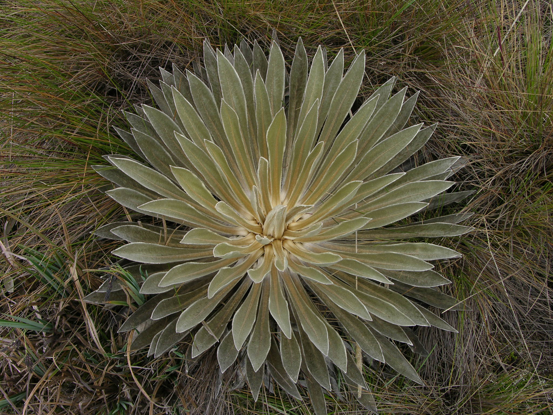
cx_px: 276
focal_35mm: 46
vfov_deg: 31.5
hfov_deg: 41.2
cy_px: 208
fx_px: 735
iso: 50
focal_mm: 11.6
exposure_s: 1/88.1
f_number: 5.9
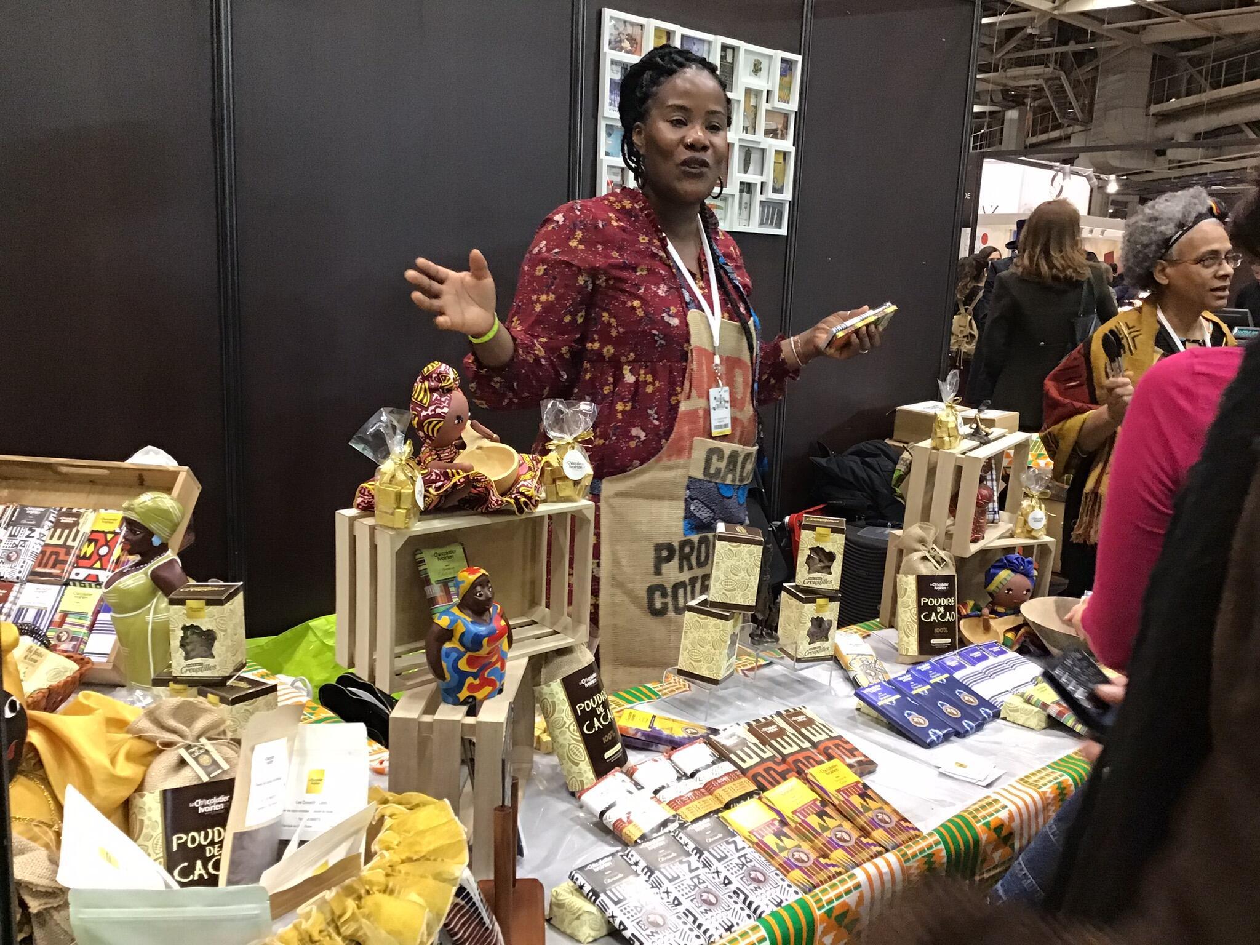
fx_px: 1128
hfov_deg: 58.4
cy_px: 472
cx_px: 630
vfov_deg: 45.4
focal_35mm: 31
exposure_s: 1/33
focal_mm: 3.3
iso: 250
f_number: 2.4
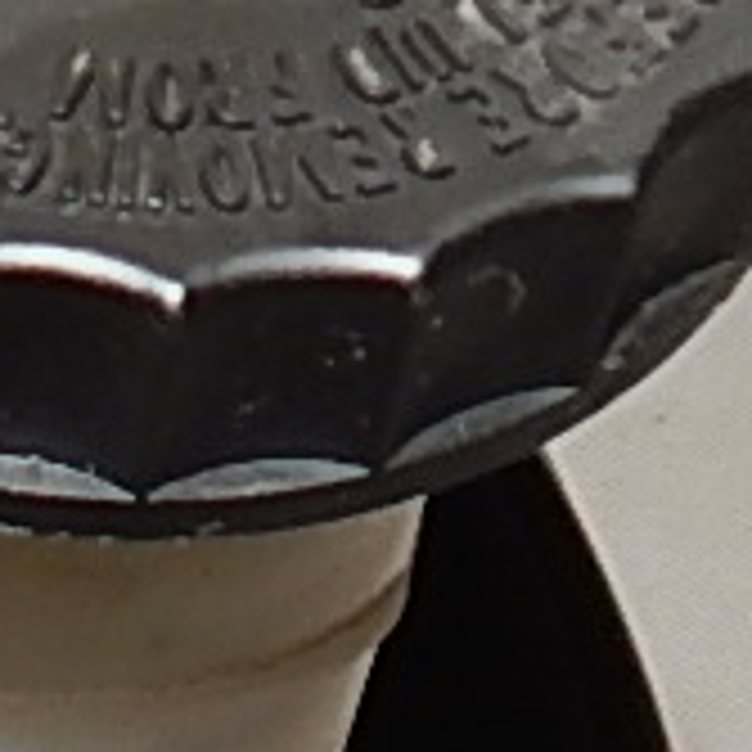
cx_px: -784
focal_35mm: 195
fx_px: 4793
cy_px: 1549
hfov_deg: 8.5
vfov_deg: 8.5
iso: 125
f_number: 6
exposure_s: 1/80
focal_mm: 4
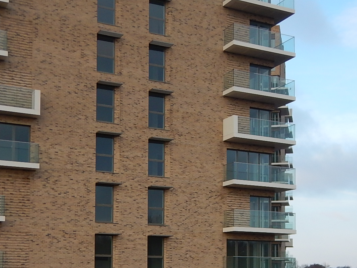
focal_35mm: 61
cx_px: 192
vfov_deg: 23.3
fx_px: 629
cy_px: 246
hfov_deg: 31.7
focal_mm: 5.1
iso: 125
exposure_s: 1/500
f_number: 2.8
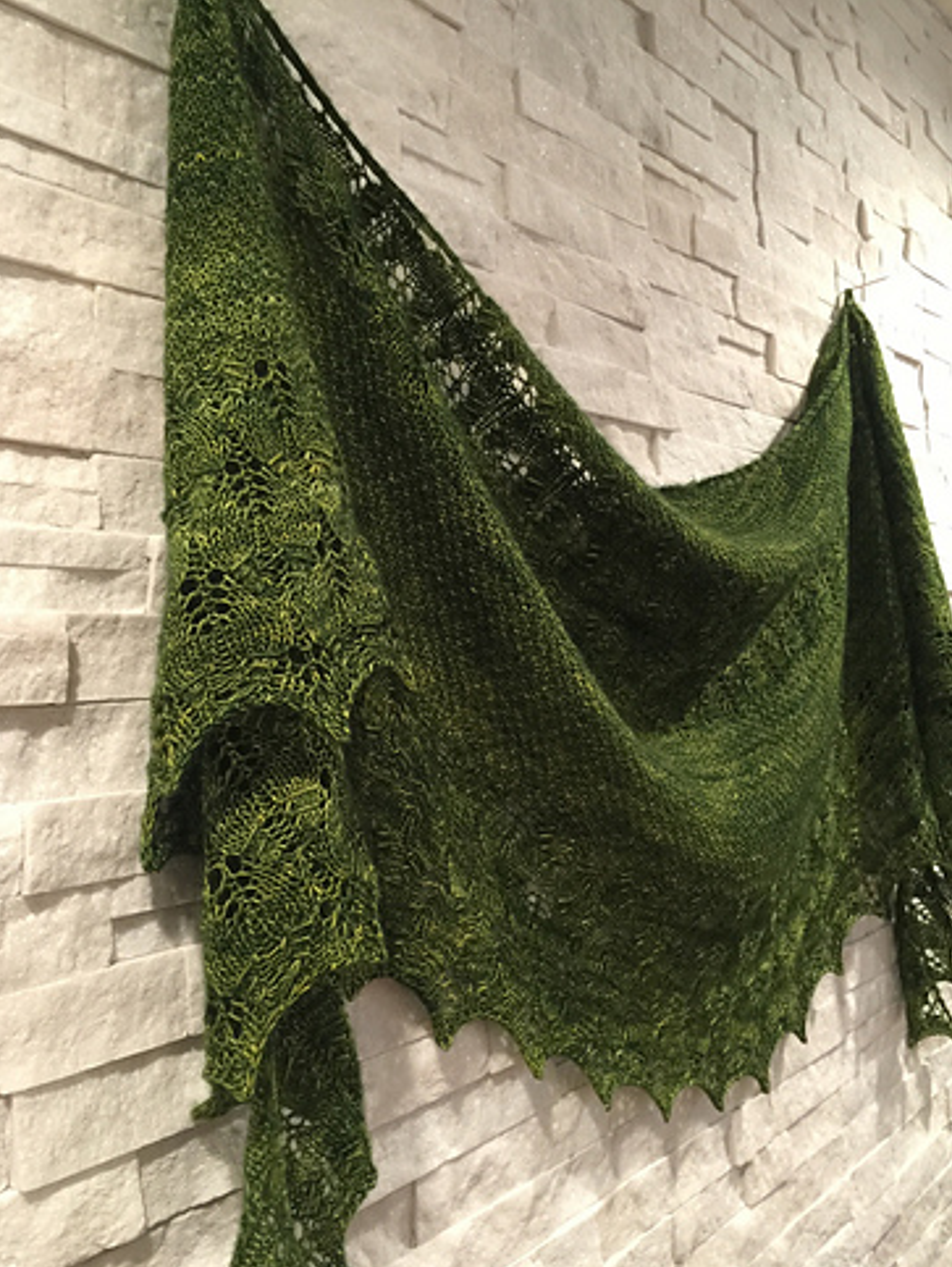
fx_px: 1099
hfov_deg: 46.8
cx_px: 466
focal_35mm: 30
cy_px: 648
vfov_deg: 59.9
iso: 100
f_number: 2.2
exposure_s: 1/8
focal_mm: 4.15
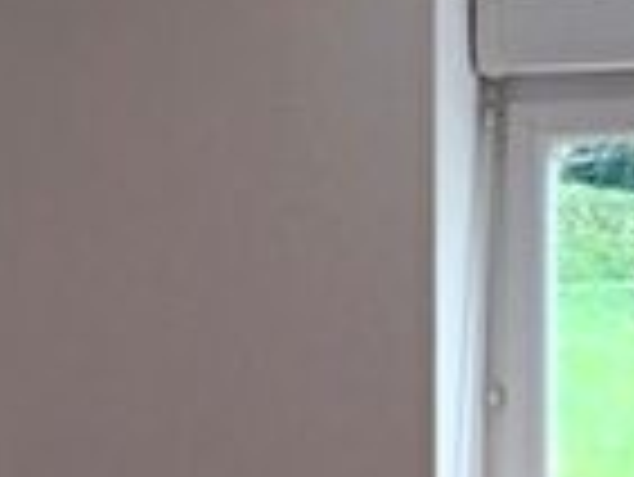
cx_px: 549
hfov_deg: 13.6
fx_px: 2640
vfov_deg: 10.1
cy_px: 650
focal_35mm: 144
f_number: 2.2
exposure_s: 1/199
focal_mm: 4.15
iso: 32
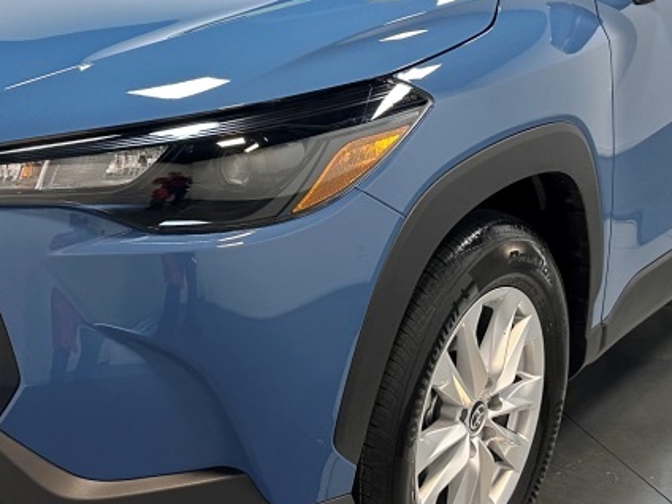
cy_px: 184
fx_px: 1126
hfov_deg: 32.9
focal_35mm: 58
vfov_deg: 25.1
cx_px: 209
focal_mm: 6.86
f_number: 1.78
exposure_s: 1/60
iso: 320
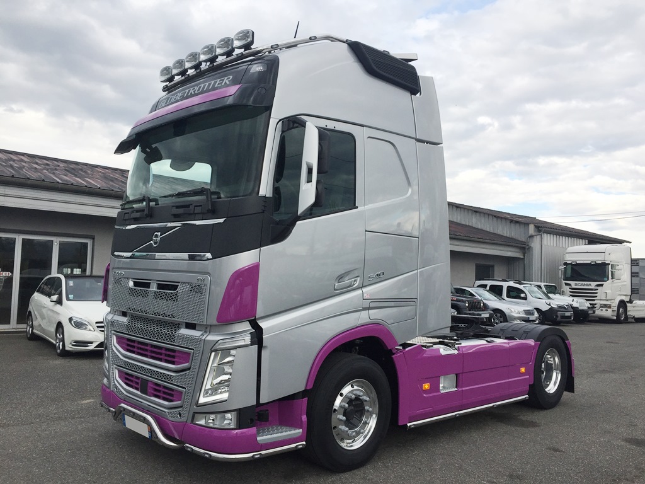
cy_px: 242
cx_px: 322
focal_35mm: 29
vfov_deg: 48.2
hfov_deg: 61.7
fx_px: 540
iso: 32
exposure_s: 1/732
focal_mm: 4.15
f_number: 2.2
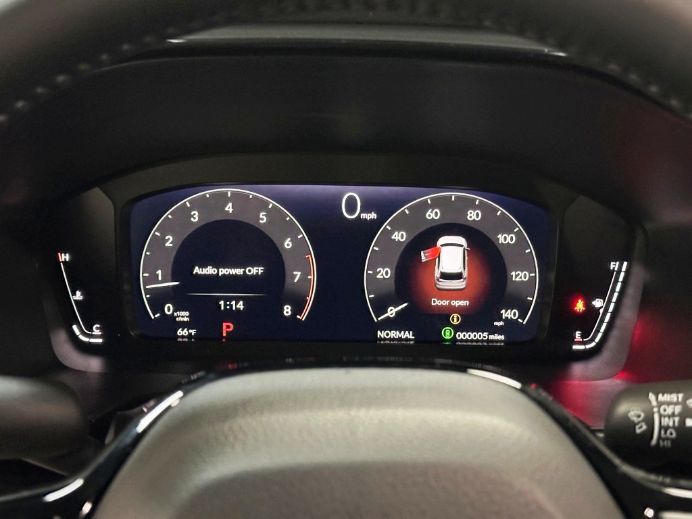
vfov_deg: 30.3
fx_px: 960
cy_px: 260
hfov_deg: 39.7
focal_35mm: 48
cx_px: 346
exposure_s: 1/24
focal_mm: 6.86
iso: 640
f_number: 1.78
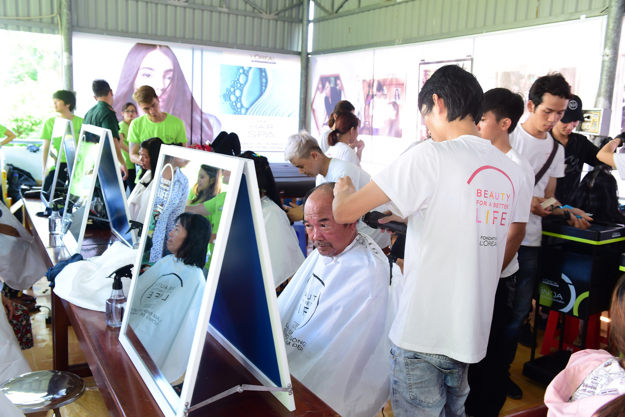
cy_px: 208
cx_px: 312
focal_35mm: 34
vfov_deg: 38.9
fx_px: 590
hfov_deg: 55.8
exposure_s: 1/50
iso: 1000
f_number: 5.6
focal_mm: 34
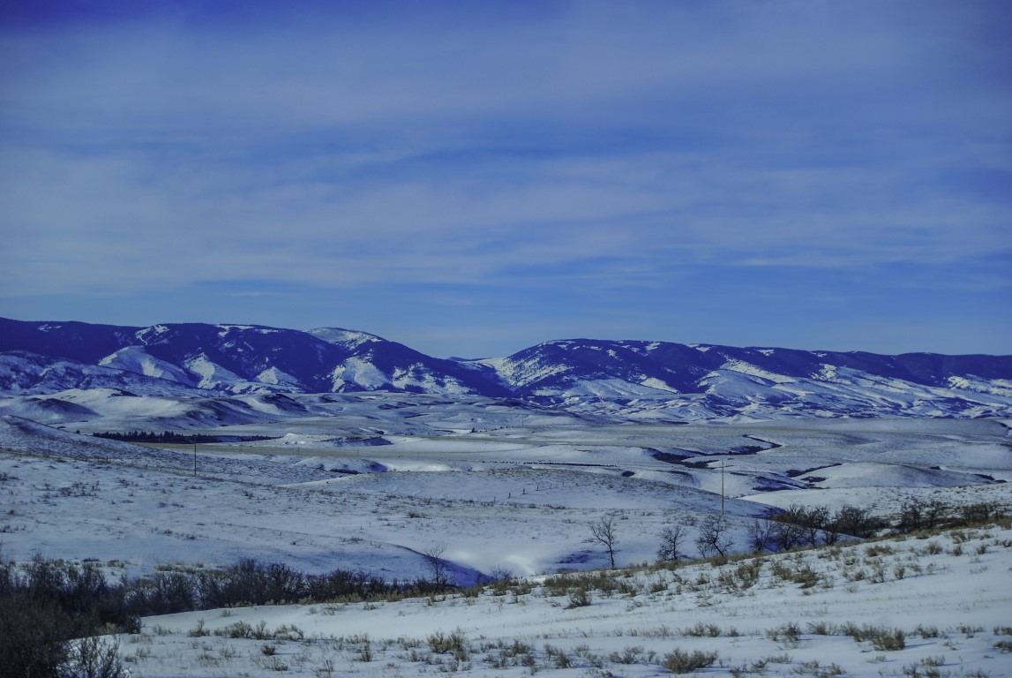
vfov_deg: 19.0
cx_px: 506
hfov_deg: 28.0
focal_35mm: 72
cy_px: 339
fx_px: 2027
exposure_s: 1/1000
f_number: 5.6
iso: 200
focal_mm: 48
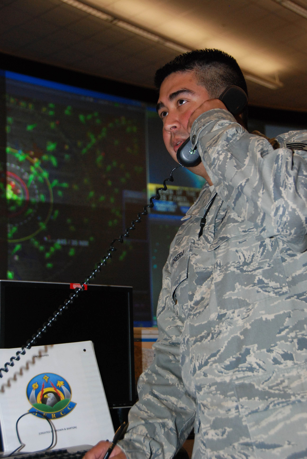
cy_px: 230
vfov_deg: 35.0
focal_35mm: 57
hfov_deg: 23.8
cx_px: 154
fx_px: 727
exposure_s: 1/30
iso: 800
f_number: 5
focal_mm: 38
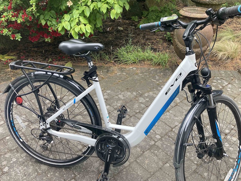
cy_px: 84
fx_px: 216
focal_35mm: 31
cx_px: 127
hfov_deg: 58.3
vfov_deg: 45.4
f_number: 1.8
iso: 32
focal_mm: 3.99
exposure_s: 1/121
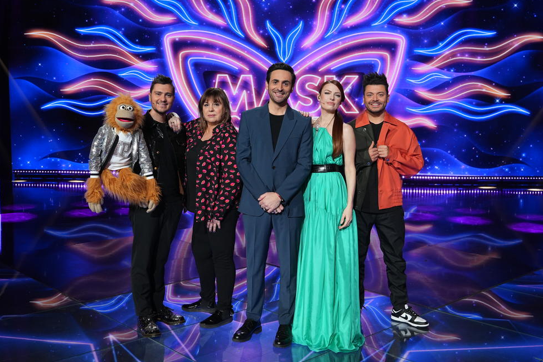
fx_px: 573
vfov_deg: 35.0
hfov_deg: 50.7
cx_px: 269
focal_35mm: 38
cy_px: 178
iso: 2000
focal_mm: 37
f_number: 5.6
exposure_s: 1/160
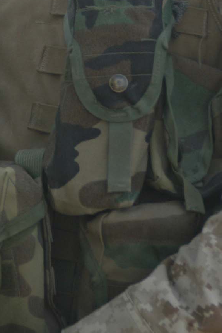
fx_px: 3196
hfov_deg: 4.0
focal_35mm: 345
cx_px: -41
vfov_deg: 5.9
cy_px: -67
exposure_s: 1/750
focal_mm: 66
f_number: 4.5
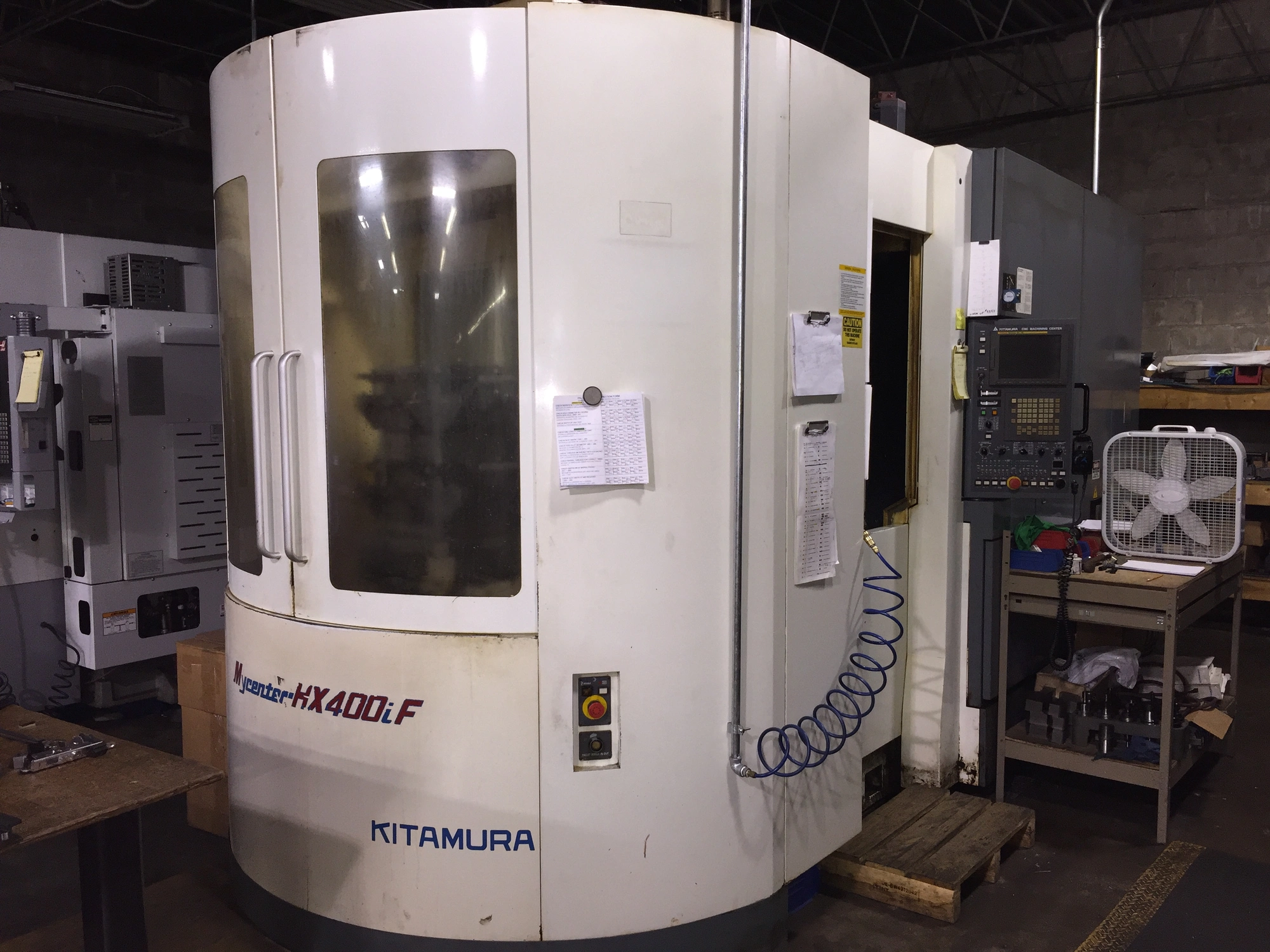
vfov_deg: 48.2
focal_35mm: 29
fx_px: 1064
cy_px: 476
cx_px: 635
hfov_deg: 61.7
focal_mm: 4.15
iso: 80
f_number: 2.2
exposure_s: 1/30
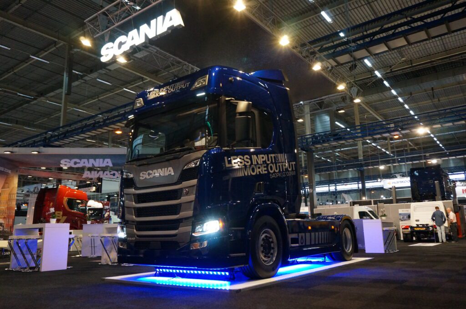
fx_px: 368
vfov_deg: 45.6
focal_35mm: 28
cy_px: 154
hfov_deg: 64.6
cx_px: 233
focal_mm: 19
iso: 2500
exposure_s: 1/160
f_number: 4
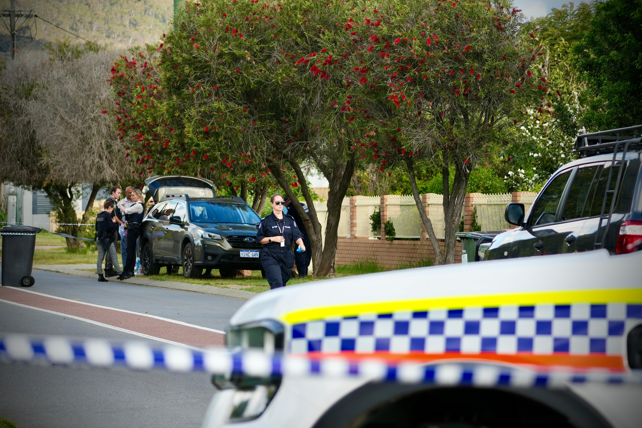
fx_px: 3049
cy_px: 214
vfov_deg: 8.0
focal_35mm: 171
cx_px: 321
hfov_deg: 12.0
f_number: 5.6
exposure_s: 1/400
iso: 320
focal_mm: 114
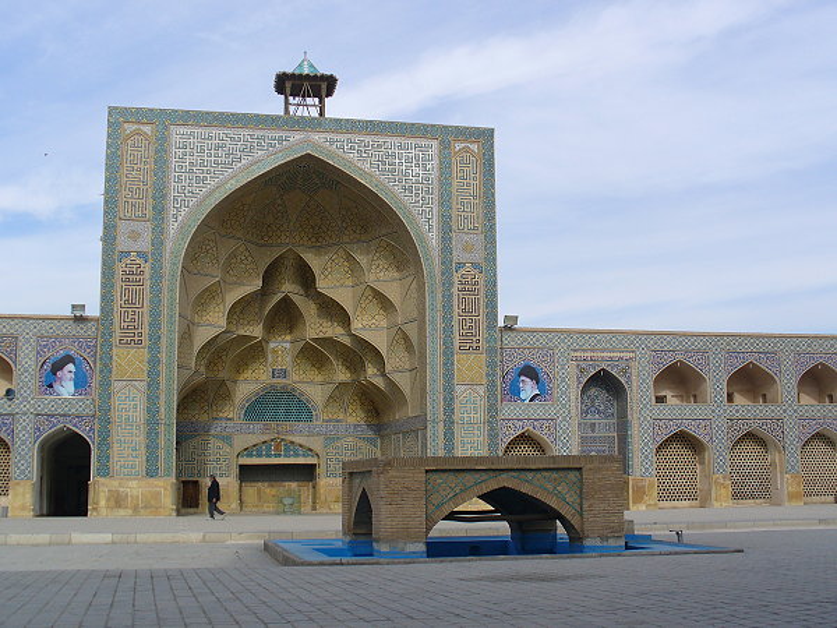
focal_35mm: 42
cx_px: 418
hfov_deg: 44.8
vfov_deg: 34.3
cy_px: 314
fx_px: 1016
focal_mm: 7
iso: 80
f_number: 5.8
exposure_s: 1/250
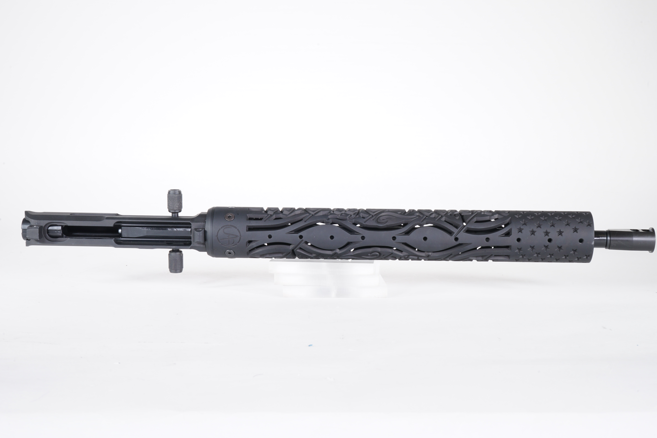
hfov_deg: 33.9
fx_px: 1077
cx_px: 341
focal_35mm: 59
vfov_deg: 23.0
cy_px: 214
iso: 200
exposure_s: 1/2.5
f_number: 22
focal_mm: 56
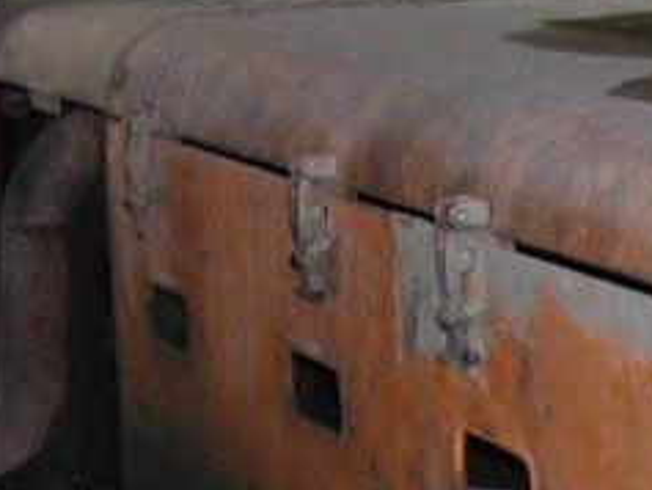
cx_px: 746
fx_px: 2450
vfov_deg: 11.3
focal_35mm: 130
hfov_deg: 14.7
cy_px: 471
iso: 100
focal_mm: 8
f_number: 2.8
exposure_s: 1/60
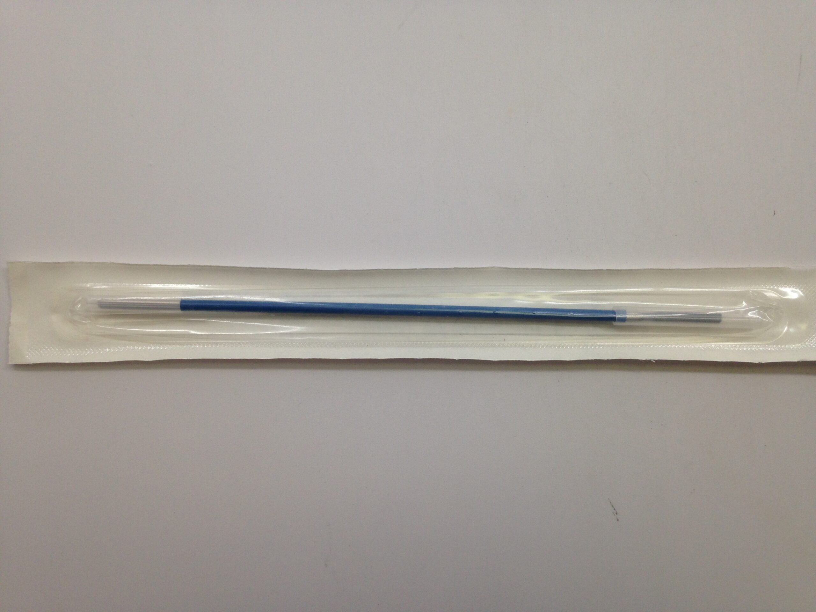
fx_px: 778
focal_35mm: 33
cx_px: 408
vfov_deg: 42.9
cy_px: 306
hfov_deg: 55.4
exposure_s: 1/60
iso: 50
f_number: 2.4
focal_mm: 4.12
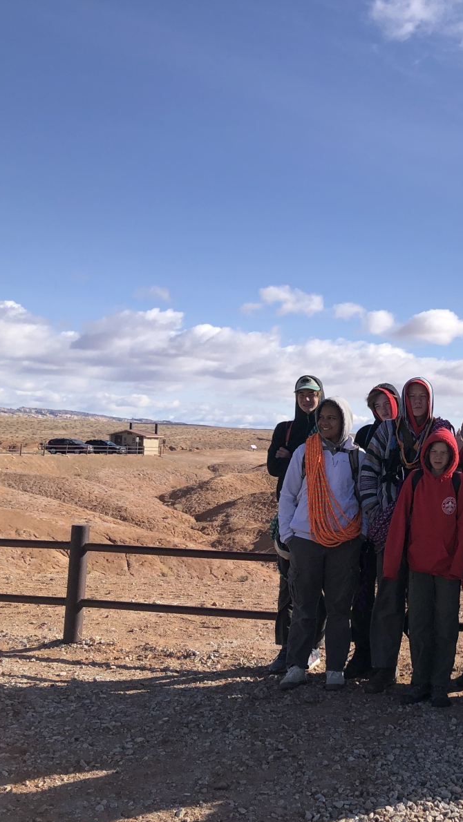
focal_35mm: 41
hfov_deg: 26.5
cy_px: 413
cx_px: 525
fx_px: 894
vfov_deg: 49.4
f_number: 1.8
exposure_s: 1/3205
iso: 25
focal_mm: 3.99
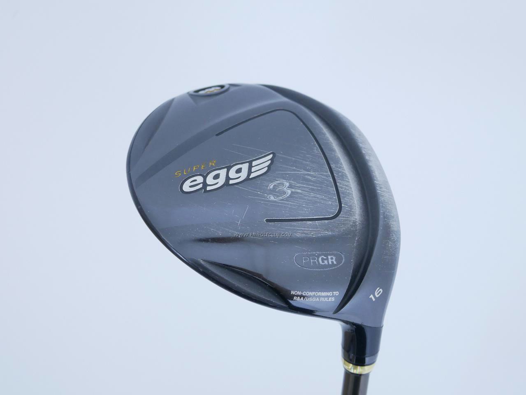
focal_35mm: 50
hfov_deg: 38.2
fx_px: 760
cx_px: 263
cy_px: 198
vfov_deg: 29.1
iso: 1600
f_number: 4.5
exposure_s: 1/60
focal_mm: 25
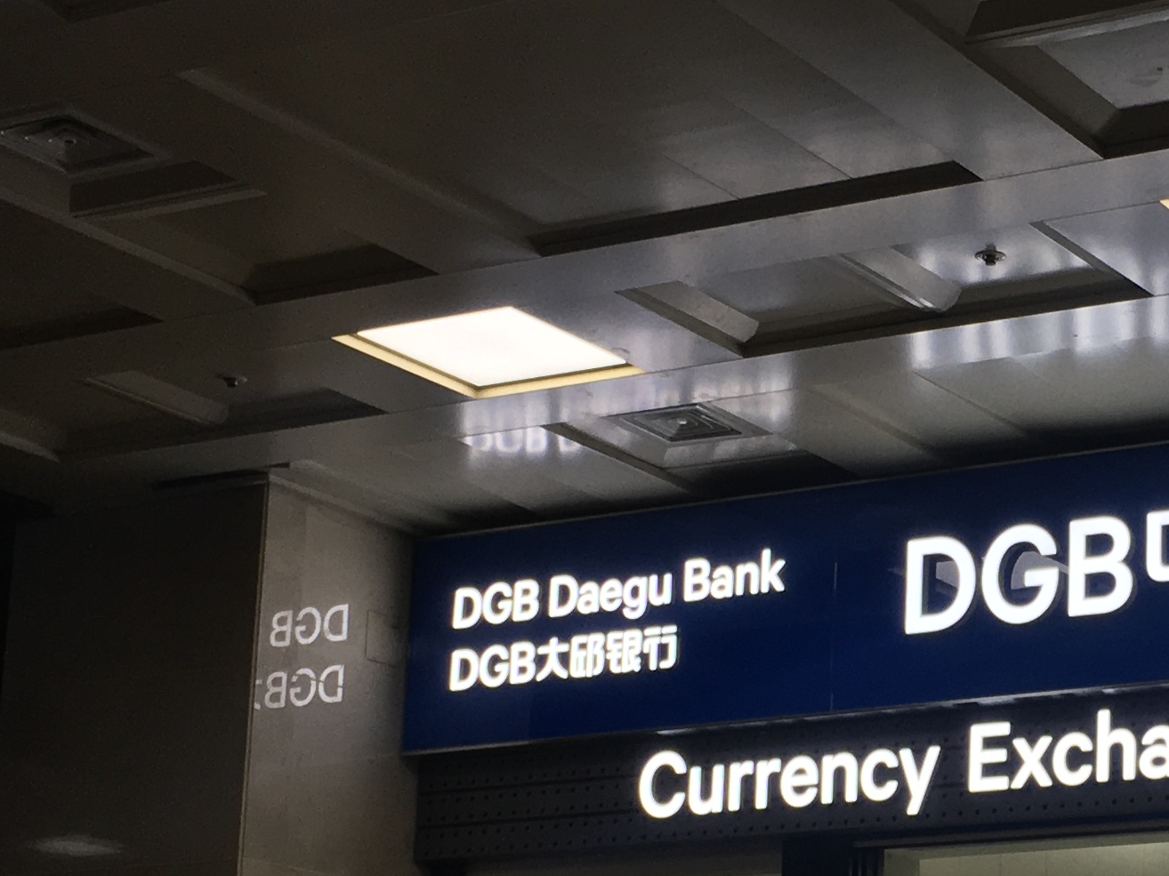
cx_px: 1205
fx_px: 3005
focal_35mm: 89
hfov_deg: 21.2
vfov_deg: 16.5
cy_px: 709
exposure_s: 1/120
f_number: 2.2
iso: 32
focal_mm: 4.15
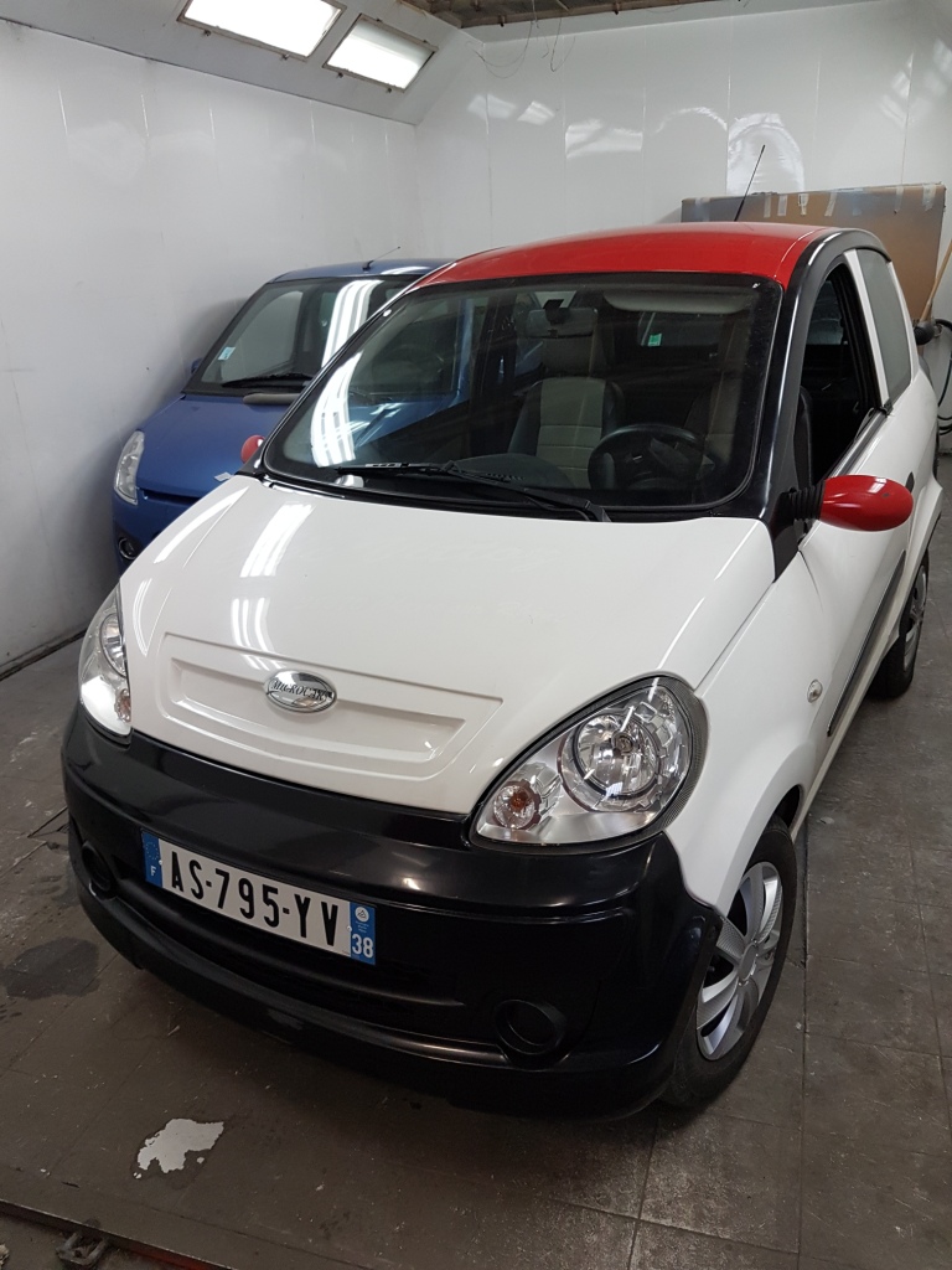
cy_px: 635
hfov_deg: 53.1
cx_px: 476
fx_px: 953
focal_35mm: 26
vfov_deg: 67.3
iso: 100
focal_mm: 4.2
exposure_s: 1/50
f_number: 1.7
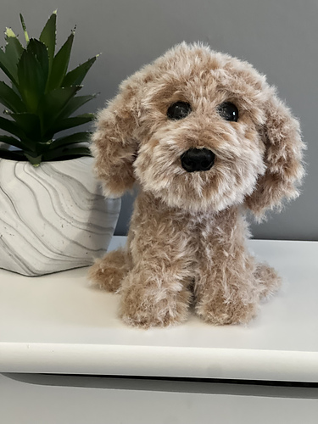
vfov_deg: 25.3
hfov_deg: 19.1
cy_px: 212
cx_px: 159
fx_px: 943
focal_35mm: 77
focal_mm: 9
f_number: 2.8
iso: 400
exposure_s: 1/29
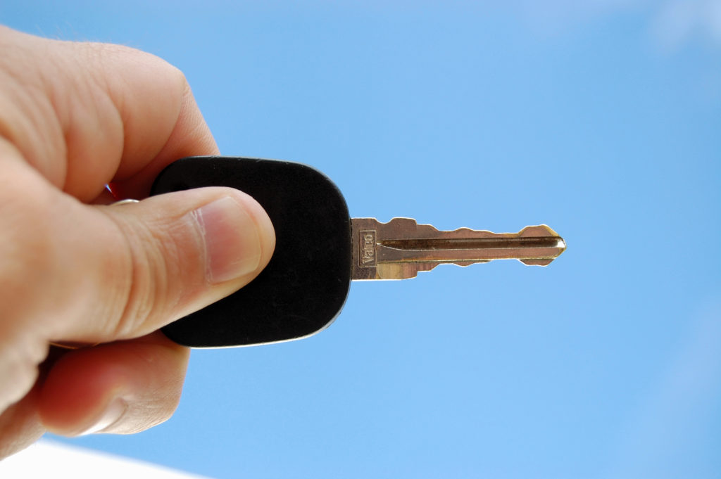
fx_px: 1501
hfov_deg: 27.0
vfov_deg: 18.2
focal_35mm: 75
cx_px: 360
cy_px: 240
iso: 200
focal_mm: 50
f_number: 7.1
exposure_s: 1/200
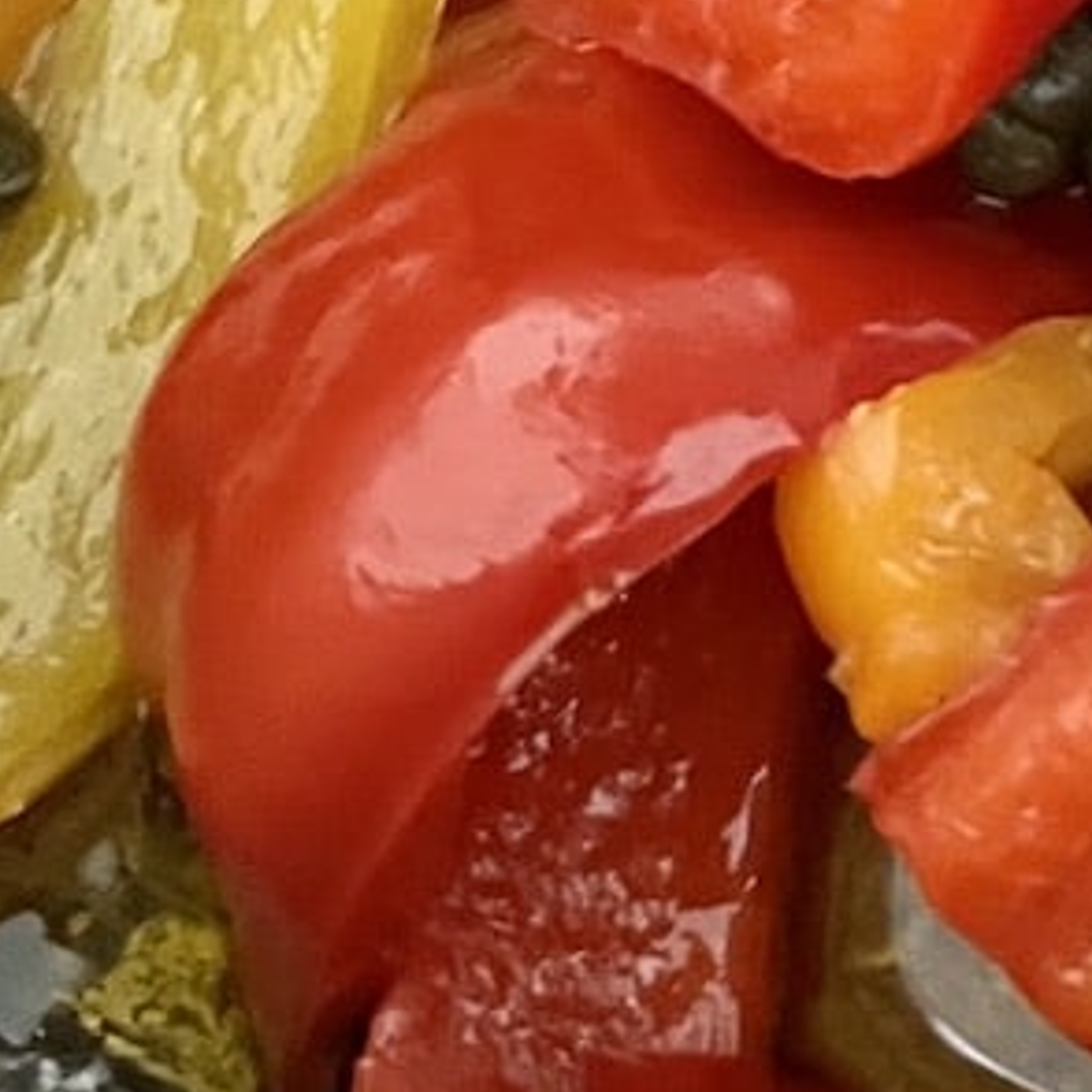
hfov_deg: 13.0
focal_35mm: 125
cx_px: 1801
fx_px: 4461
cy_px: -951
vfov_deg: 12.6
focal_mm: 5.7
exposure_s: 1/40
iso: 640
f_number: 1.5
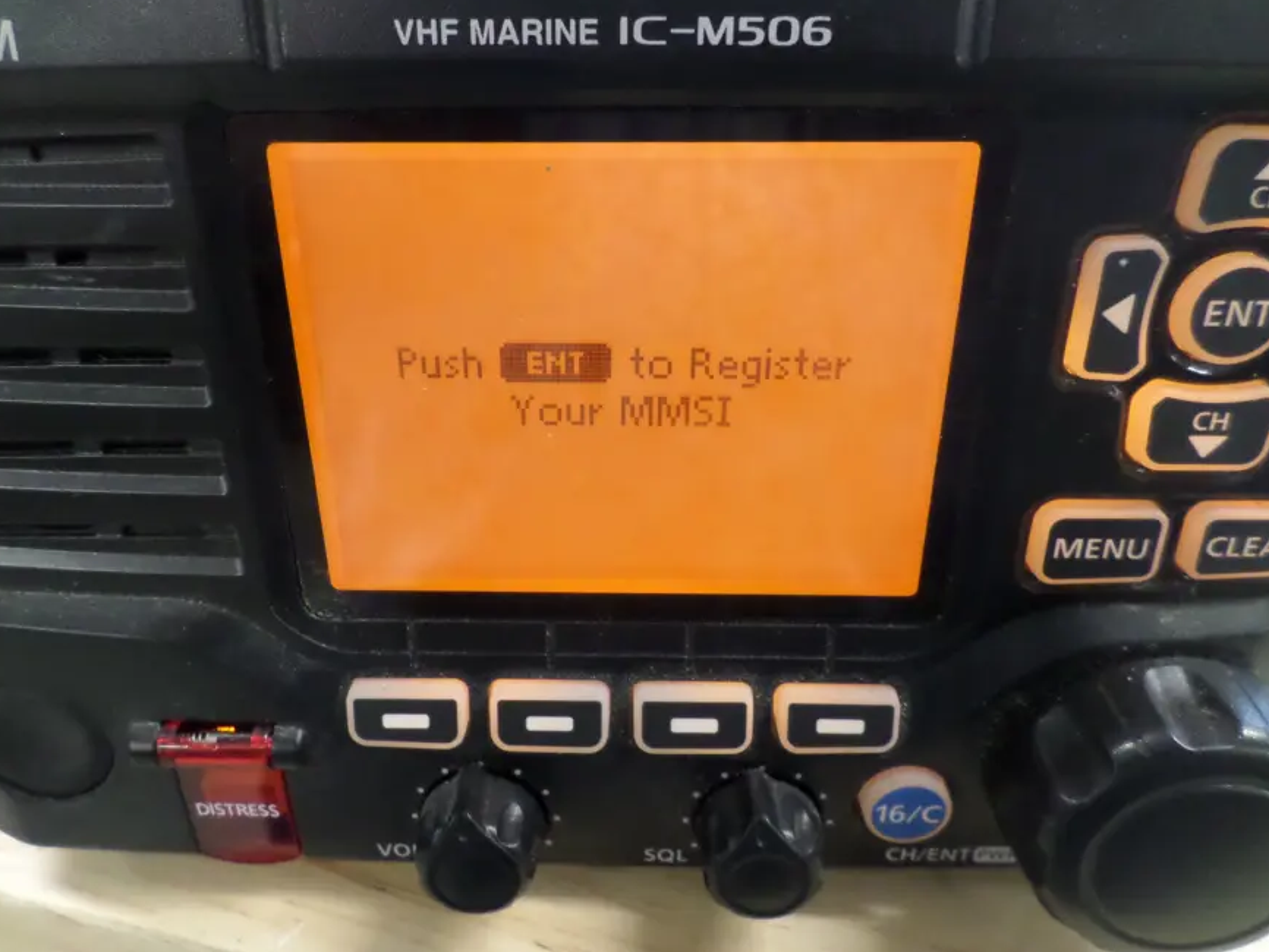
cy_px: 458
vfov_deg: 53.1
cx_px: 618
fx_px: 953
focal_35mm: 26
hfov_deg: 67.3
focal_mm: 4.5
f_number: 2.5
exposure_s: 1/30
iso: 400
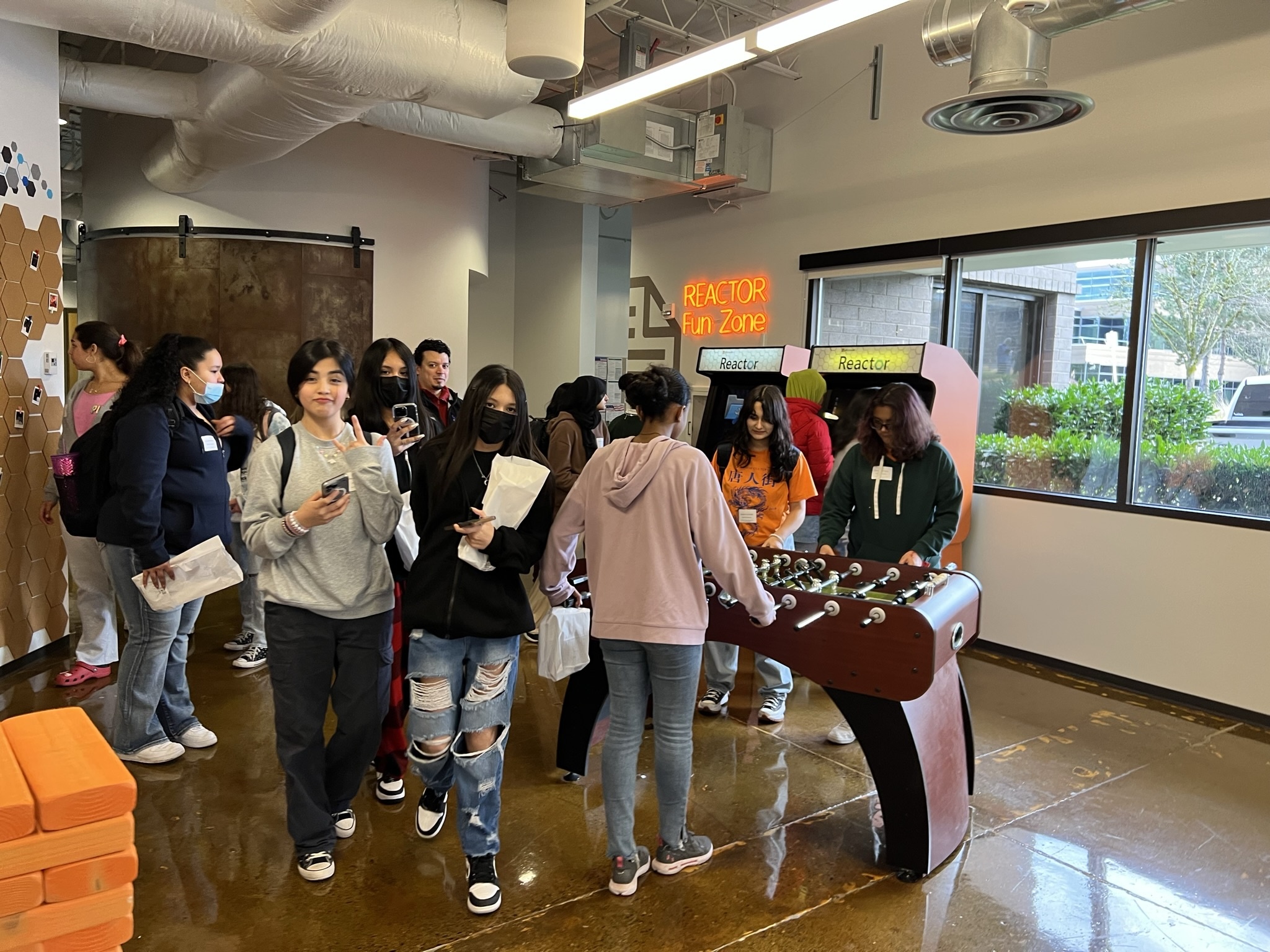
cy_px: 476
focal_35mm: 26
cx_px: 635
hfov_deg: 67.3
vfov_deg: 53.1
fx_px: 954
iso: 160
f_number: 1.5
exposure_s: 1/60
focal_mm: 5.7
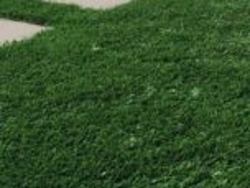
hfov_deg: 20.4
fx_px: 664
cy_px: -31
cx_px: 266
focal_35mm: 92
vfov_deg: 15.5
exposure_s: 1/356
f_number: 2.2
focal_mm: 4.15
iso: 32
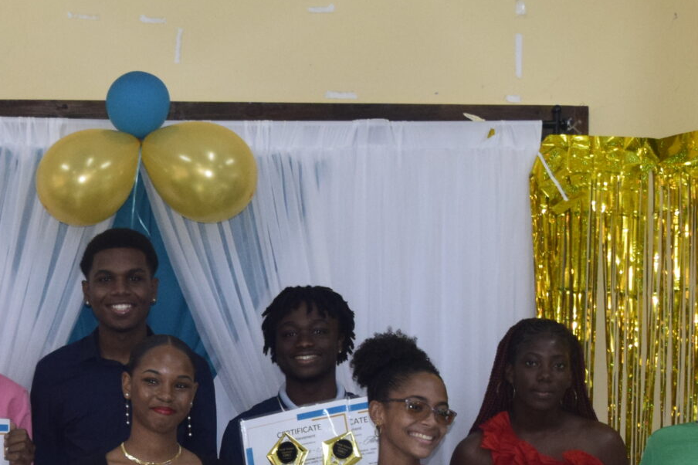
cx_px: 117
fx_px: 1647
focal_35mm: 85
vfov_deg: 15.8
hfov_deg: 23.5
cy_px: 458
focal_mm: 20
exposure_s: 1/200
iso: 1600
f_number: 4.5
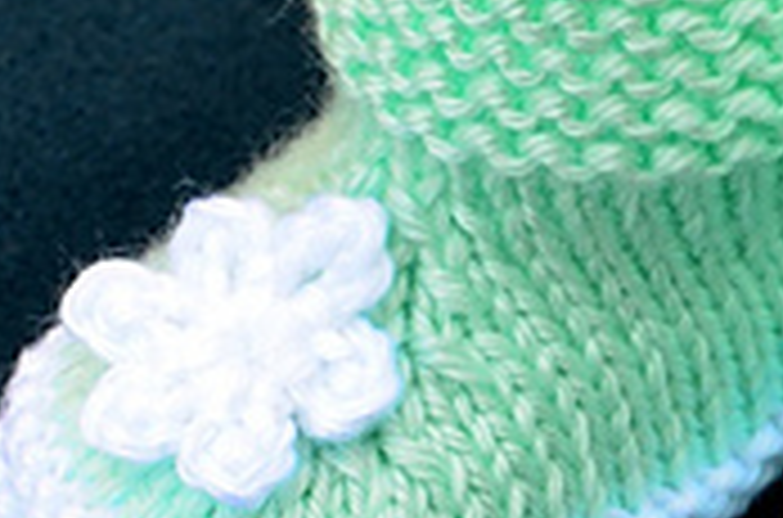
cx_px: 792
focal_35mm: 193
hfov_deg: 10.6
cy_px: 360
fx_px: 4183
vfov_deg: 7.1
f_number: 9
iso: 400
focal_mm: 35
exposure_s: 1/125
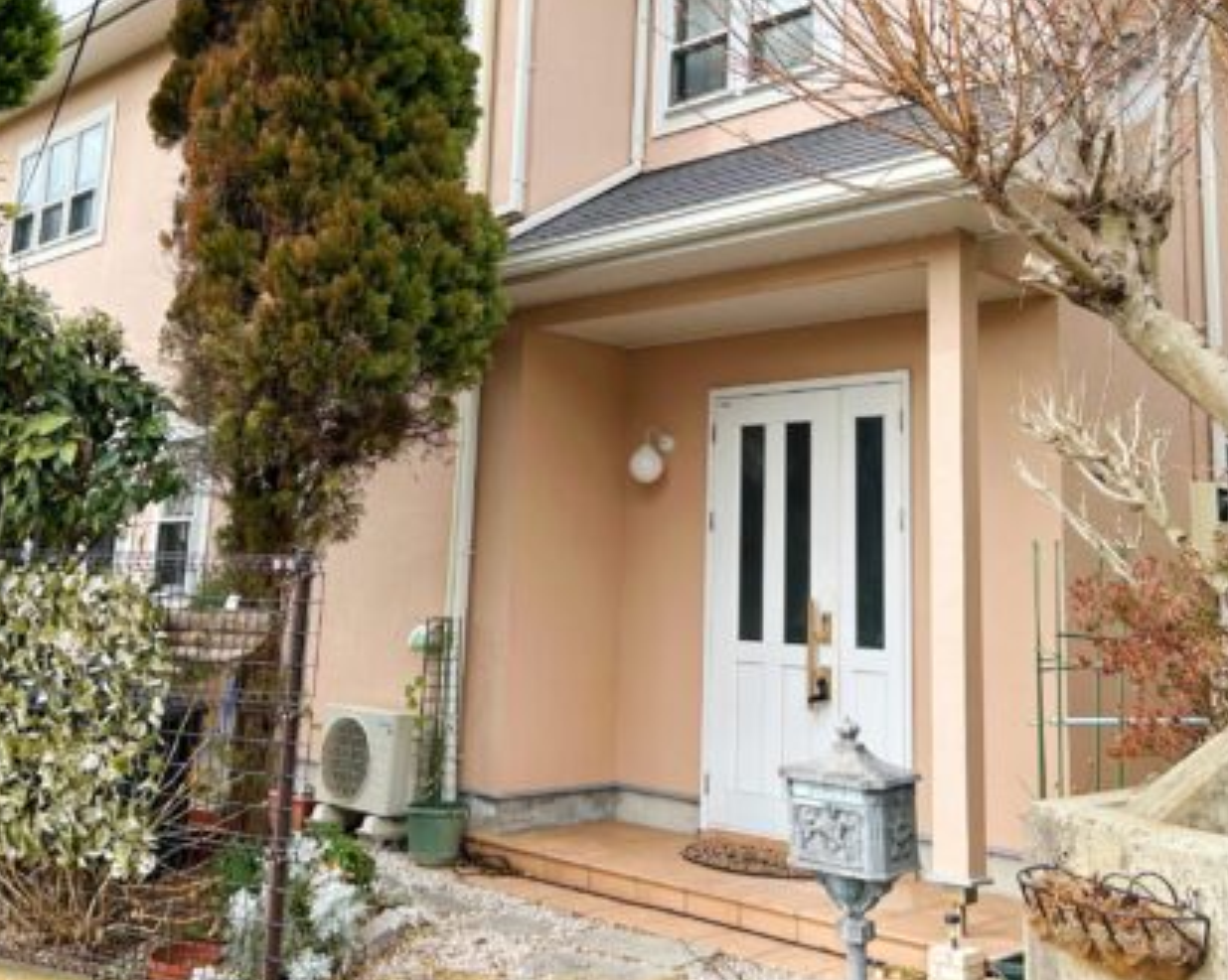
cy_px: 349
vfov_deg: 39.7
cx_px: 566
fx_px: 1344
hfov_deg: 49.1
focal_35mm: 37
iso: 50
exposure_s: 1/1311
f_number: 1.5
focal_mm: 5.7
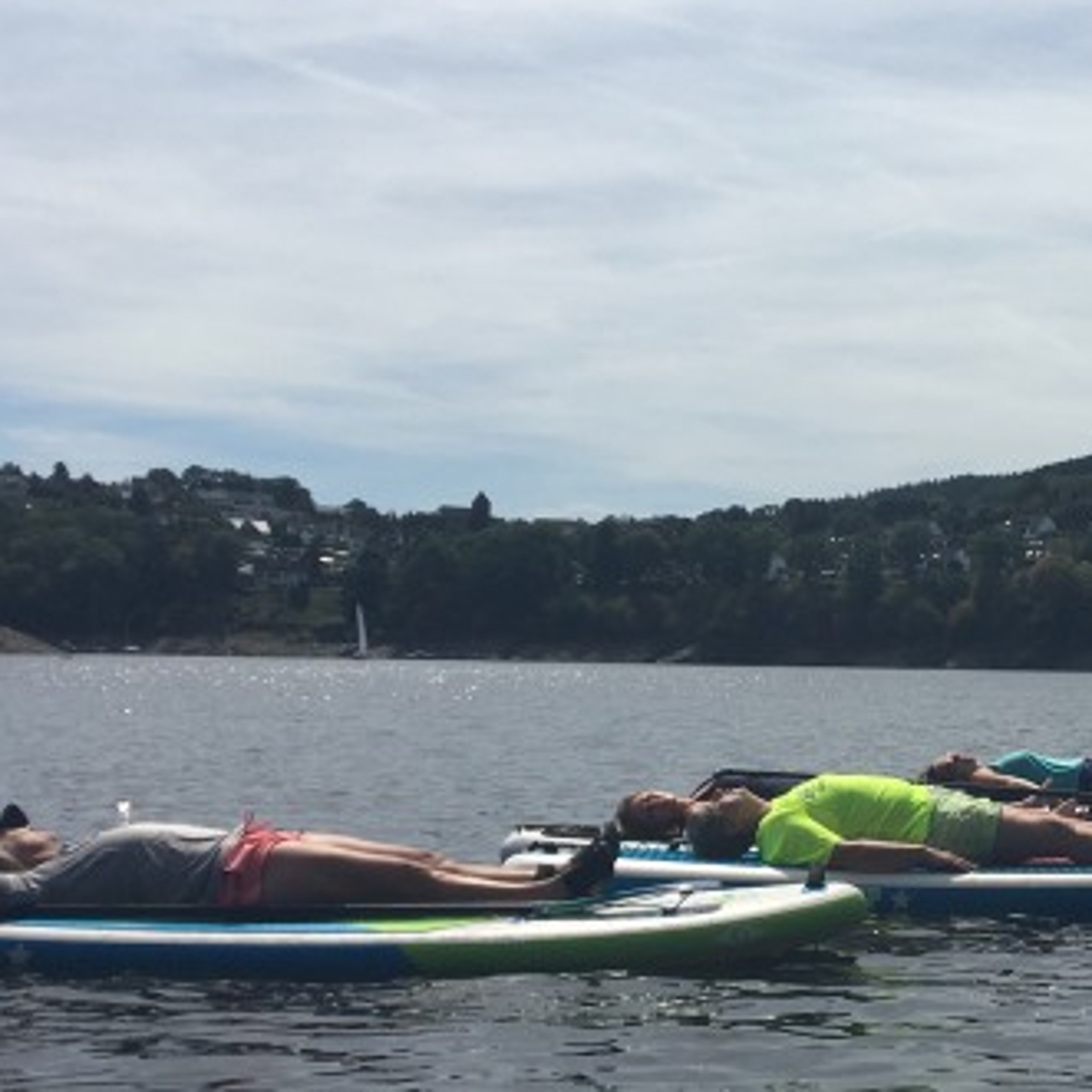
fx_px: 2213
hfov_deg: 26.9
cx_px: 947
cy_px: 627
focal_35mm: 62
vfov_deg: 27.7
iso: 25
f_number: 2.2
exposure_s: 1/3846
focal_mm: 4.15
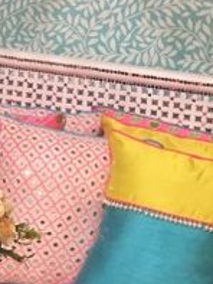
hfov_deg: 9.4
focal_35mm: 147
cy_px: 56
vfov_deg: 13.4
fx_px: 1205
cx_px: -222
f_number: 2.2
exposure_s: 1/33
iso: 160
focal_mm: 4.15
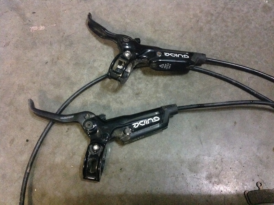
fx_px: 277
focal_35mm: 35
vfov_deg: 40.6
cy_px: 102
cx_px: 137
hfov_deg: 52.7
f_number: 2.4
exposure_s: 1/15
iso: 800
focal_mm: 4.28
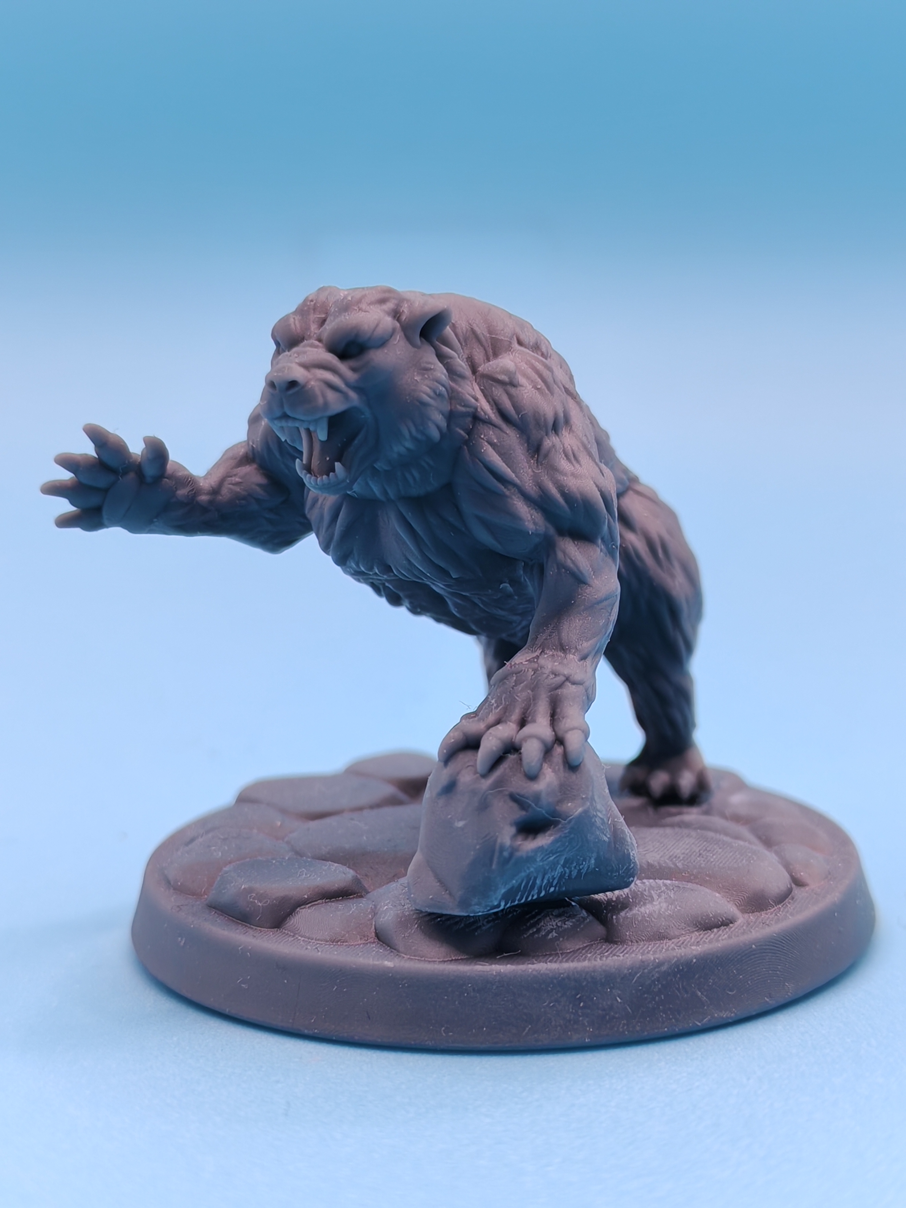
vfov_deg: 35.5
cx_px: 453
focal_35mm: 54
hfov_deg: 27.0
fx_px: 1884
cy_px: 604
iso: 80
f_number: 2.8
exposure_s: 1/100
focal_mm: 5.52
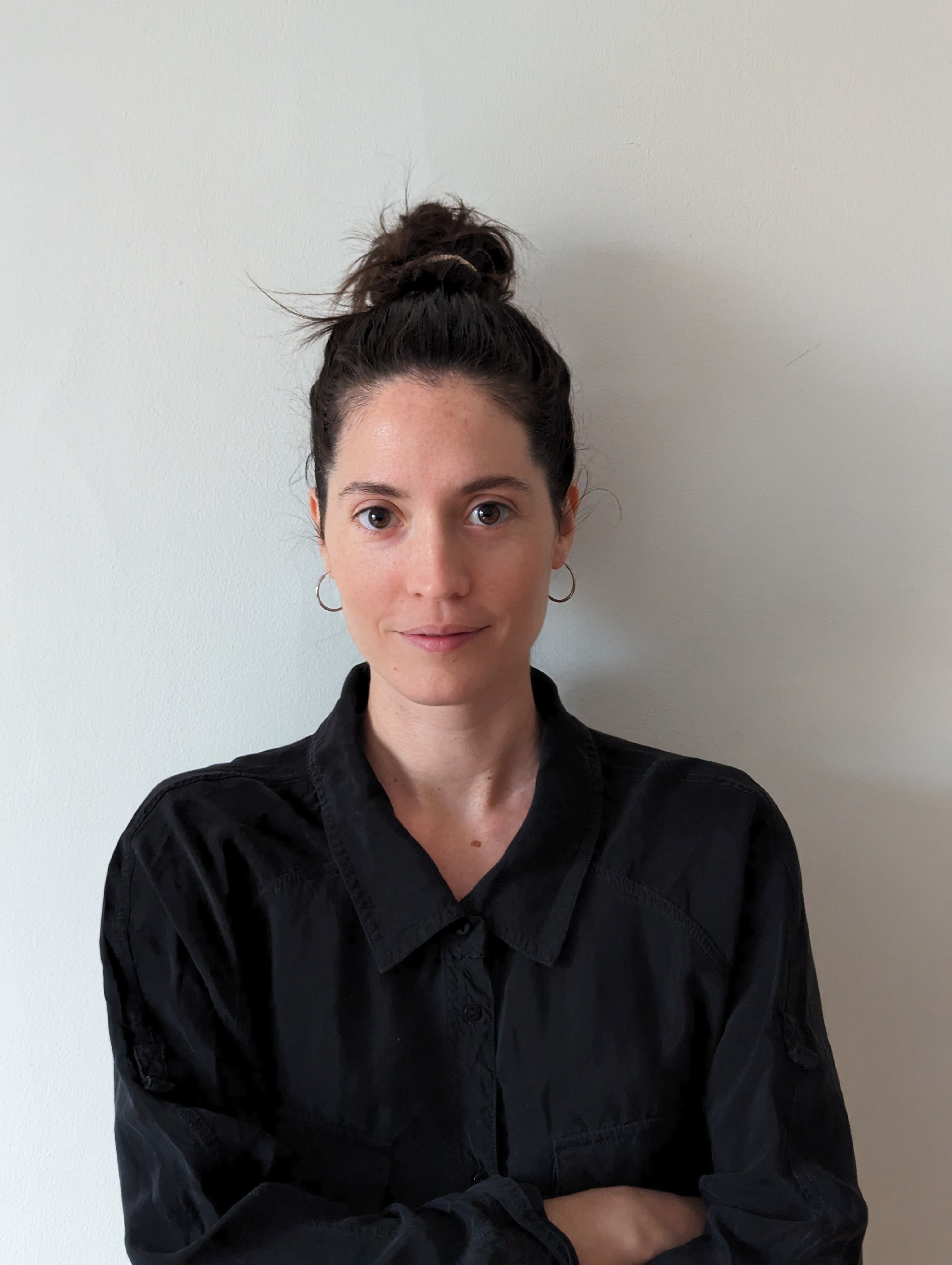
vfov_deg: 39.6
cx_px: 476
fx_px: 1756
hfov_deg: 30.3
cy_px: 632
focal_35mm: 48
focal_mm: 6.81
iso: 642
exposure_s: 1/53.3
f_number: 1.85
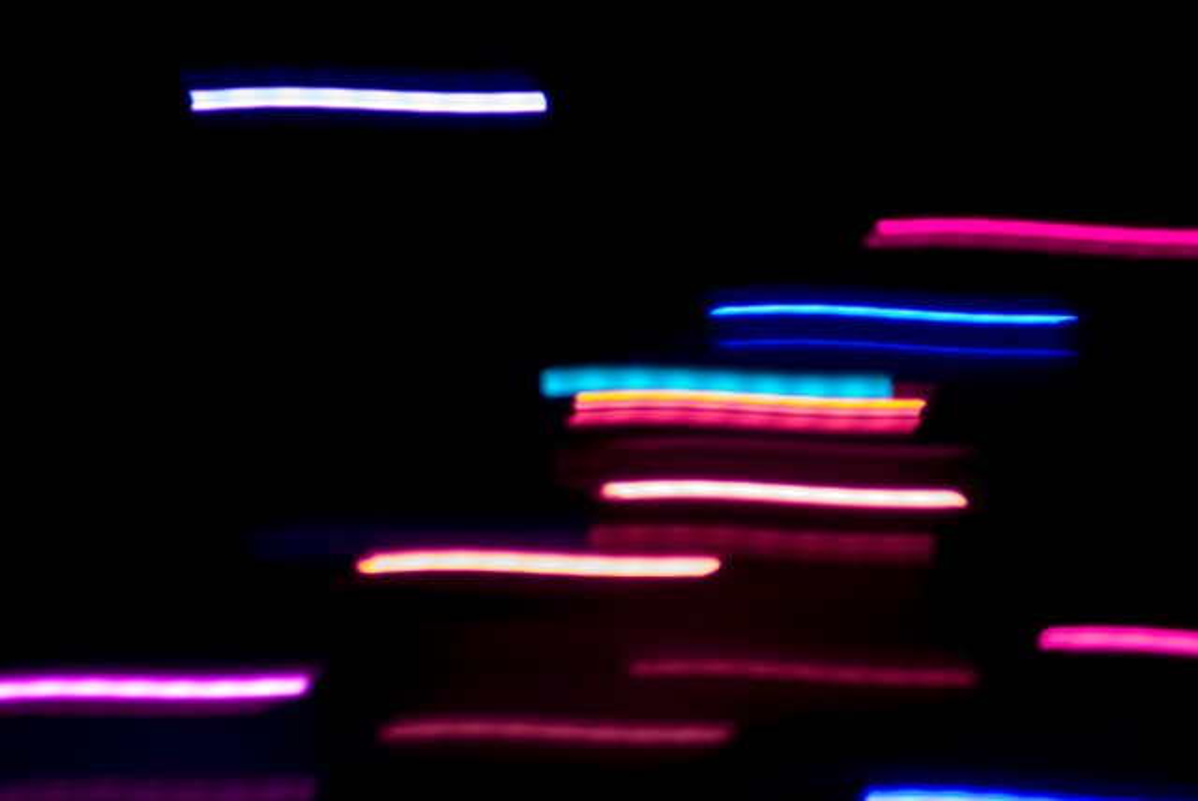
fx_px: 10492
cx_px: 599
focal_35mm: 315
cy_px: 400
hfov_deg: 6.5
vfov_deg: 4.4
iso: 100
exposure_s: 1/13
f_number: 5
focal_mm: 210
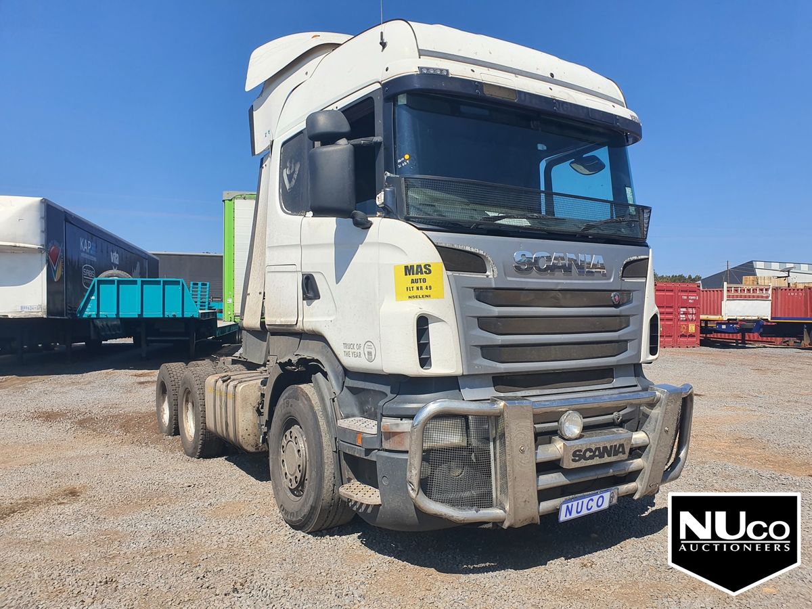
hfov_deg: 67.3
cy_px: 304
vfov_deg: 53.1
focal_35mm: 26
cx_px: 406
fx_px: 610
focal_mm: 4.3
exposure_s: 1/1944
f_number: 2.4
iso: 50
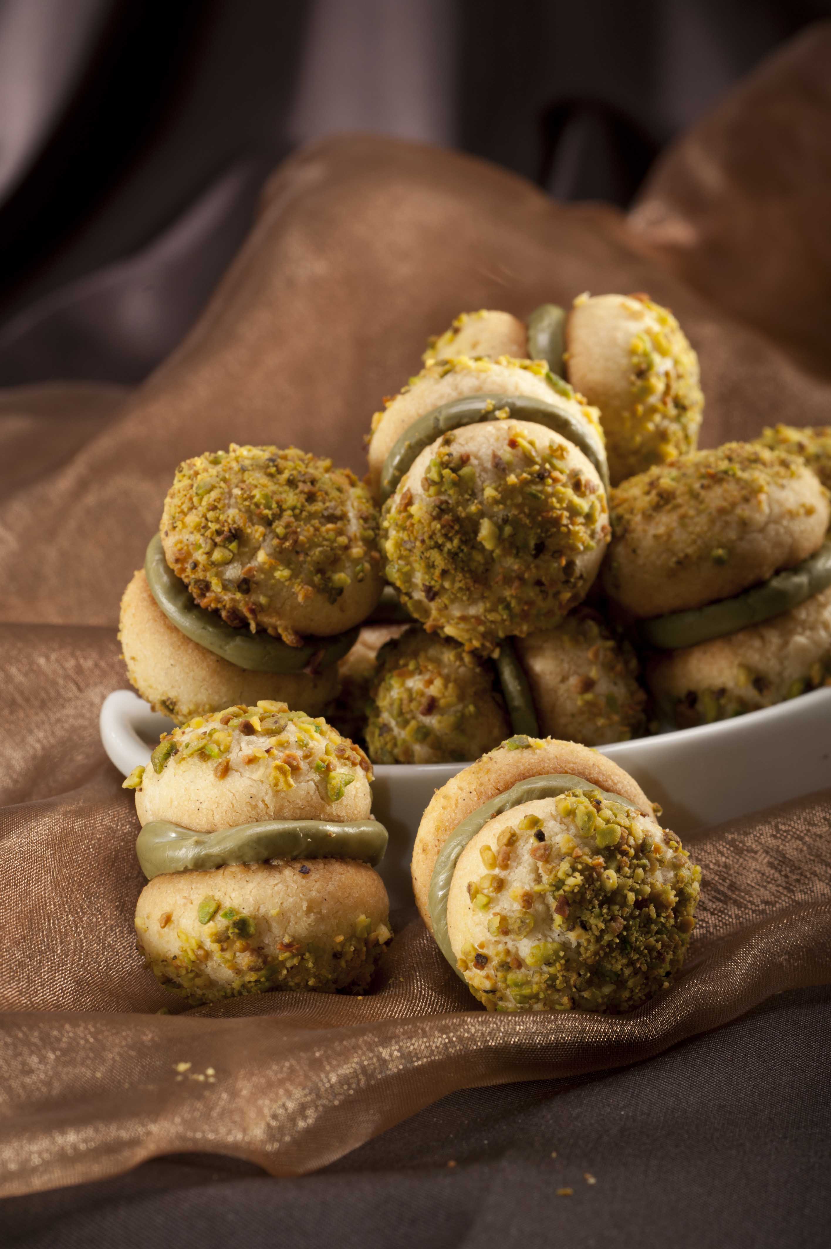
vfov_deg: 23.9
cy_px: 624
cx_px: 416
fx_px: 2947
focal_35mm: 85
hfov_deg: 16.1
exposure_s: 1/250
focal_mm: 85
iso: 200
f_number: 19
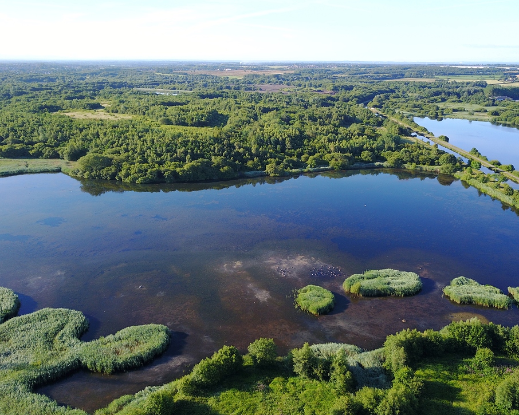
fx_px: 430
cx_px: 272
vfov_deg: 51.5
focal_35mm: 28
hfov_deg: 62.2
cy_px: 201
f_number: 2.2
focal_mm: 4.73
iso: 100
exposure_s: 1/365
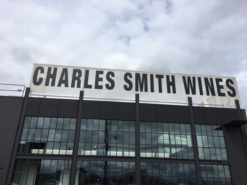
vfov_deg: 48.2
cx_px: 124
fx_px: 207
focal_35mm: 29
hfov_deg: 61.7
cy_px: 92
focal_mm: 4.15
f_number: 2.2
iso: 25
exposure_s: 1/2653
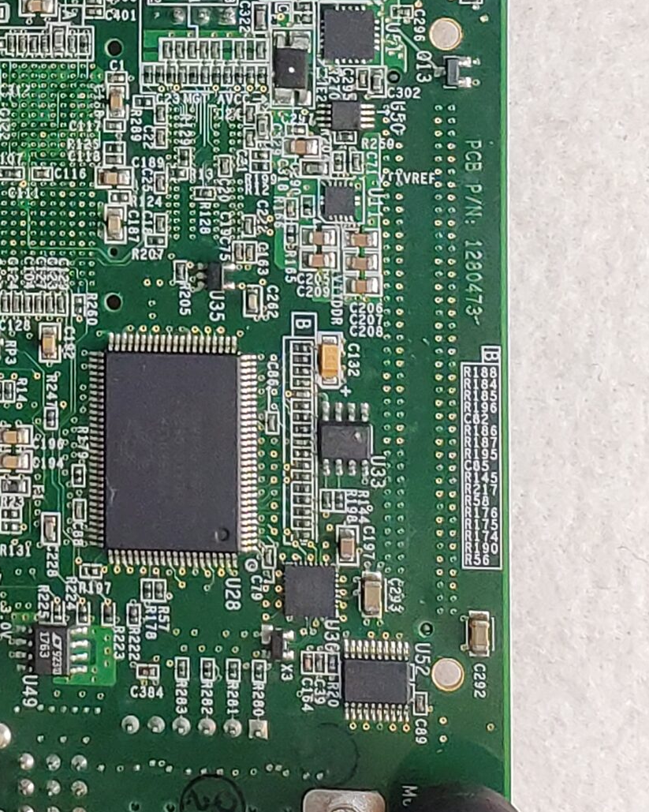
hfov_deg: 28.0
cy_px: -104
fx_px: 1225
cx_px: 6
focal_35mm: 51
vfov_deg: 31.9
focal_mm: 4.22
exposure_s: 1/100
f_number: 1.8
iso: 272
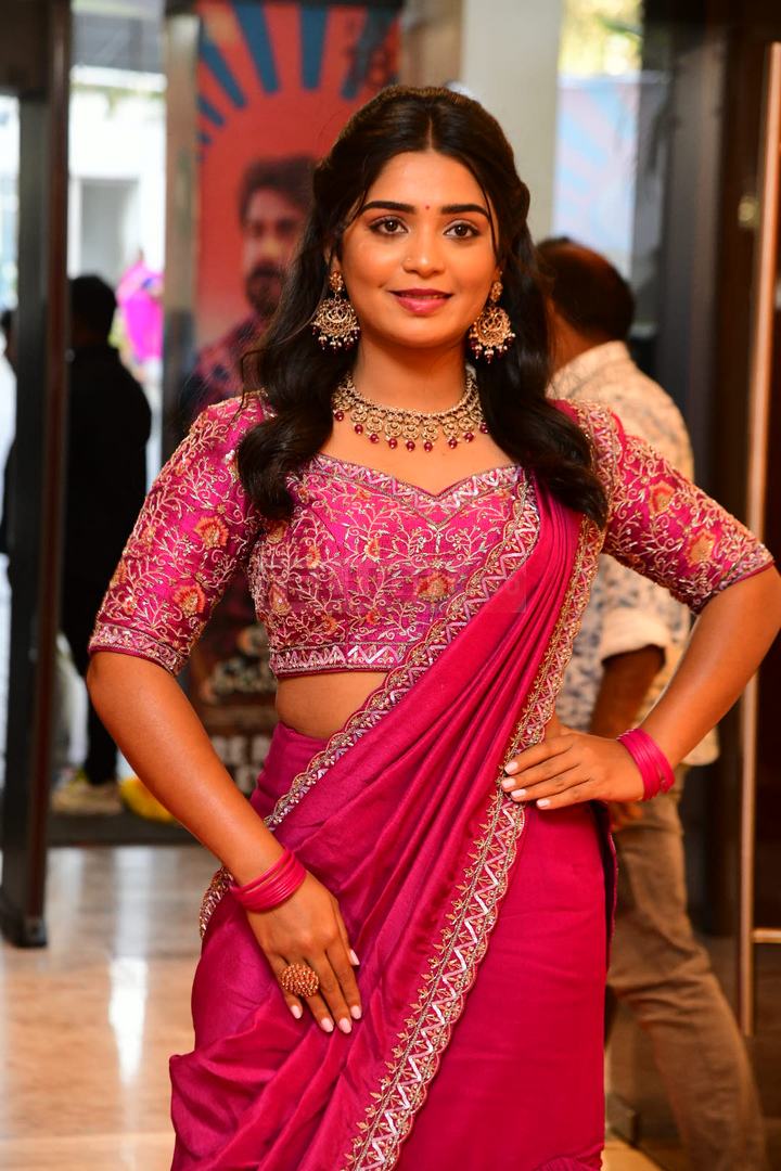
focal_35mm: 98
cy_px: 586
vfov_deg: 20.8
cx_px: 390
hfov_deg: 14.0
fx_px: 3189
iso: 3200
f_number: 5.6
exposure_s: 1/125
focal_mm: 98
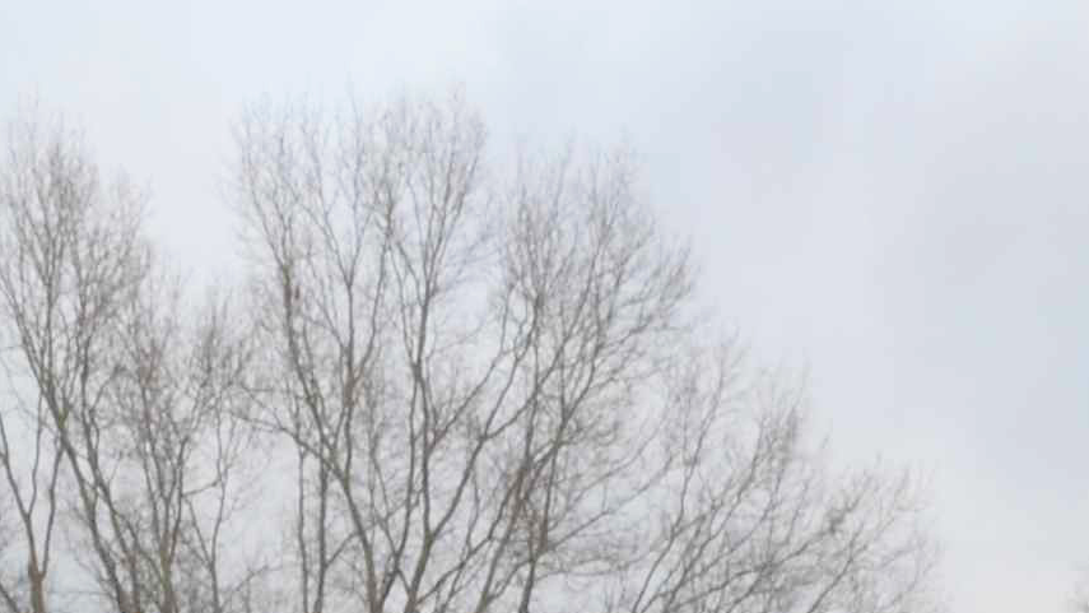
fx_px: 7826
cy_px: 1876
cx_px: 99
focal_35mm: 271
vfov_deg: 4.3
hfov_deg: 7.9
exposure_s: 1/60
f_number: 22
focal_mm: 32
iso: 200
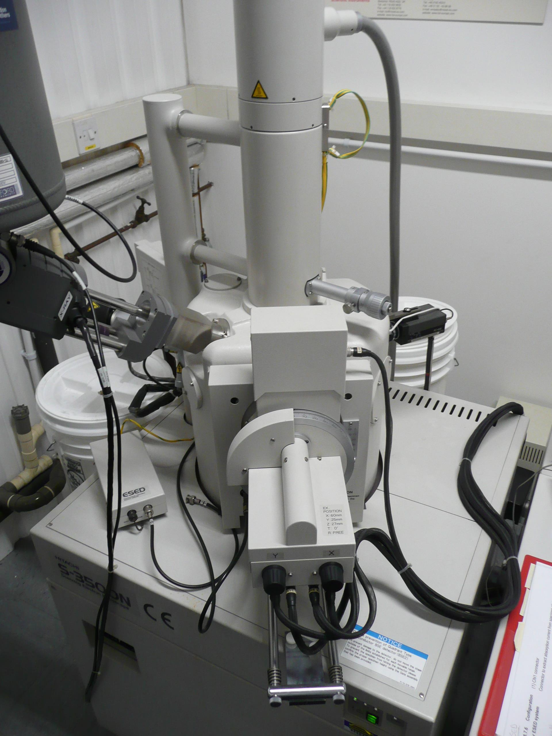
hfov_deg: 49.7
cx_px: 276
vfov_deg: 63.4
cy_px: 368
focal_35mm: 28
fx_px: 595
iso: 200
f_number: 3.3
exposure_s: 1/15
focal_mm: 4.6
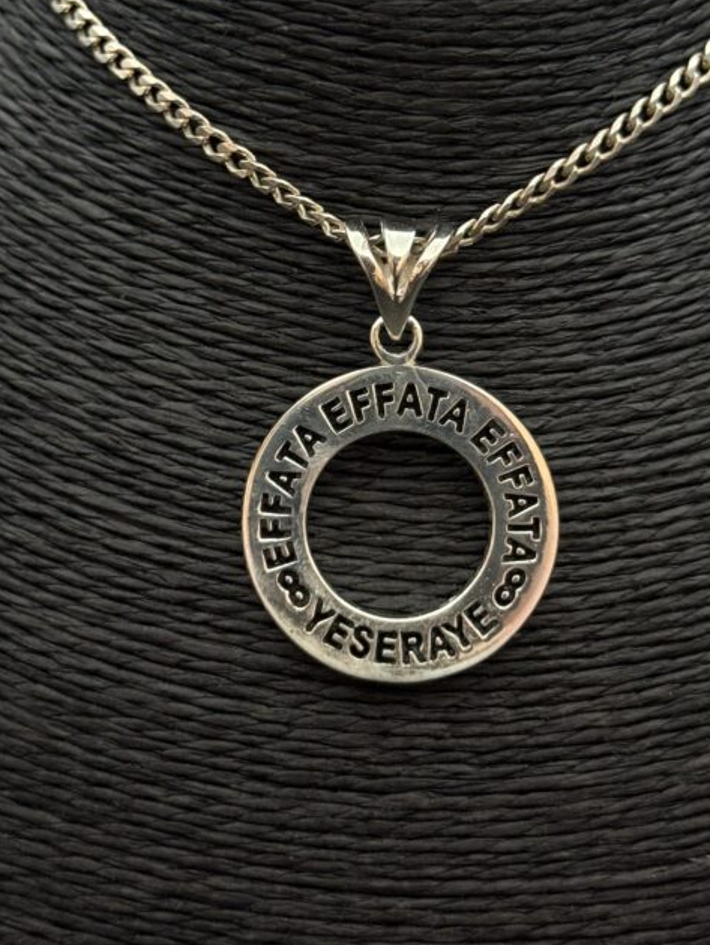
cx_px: 393
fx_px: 2132
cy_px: 292
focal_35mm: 78
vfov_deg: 24.8
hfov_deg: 18.9
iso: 160
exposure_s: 1/60
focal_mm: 6.76
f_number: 1.78
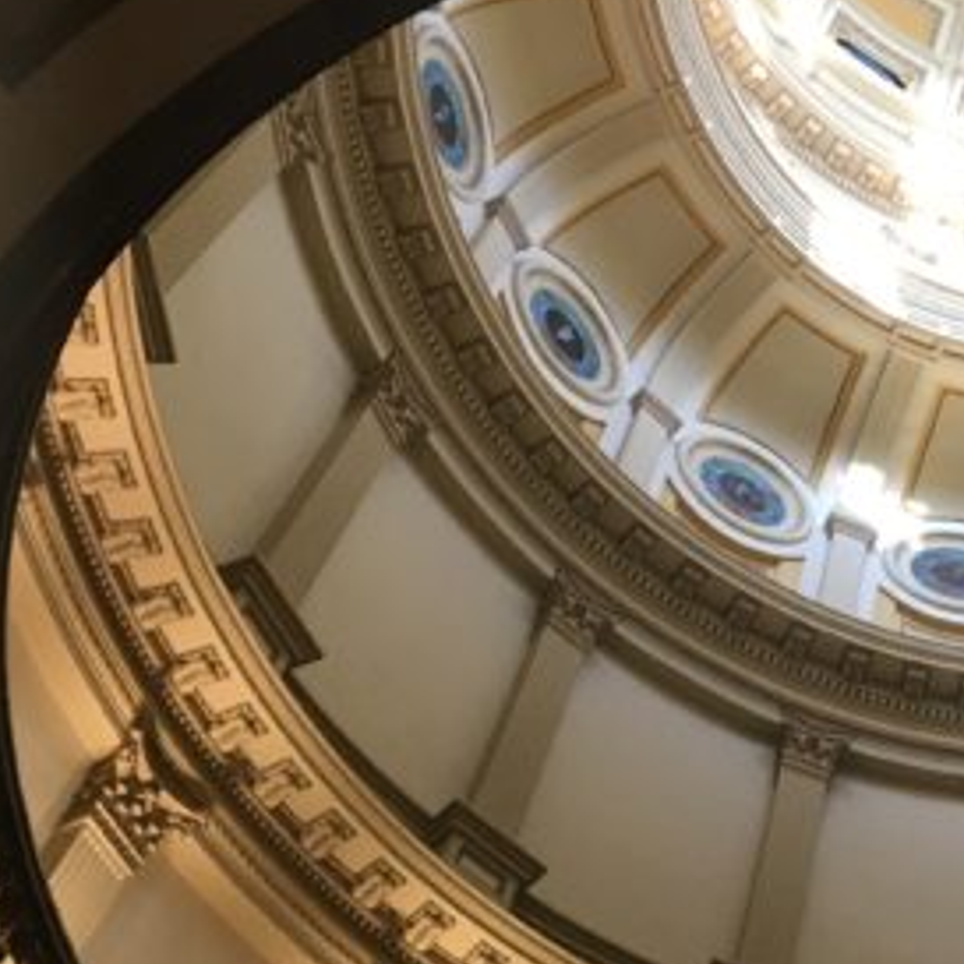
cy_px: 738
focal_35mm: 72
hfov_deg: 22.8
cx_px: 1028
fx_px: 2268
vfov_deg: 23.7
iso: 40
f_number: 2.2
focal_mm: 4.15
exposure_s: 1/30
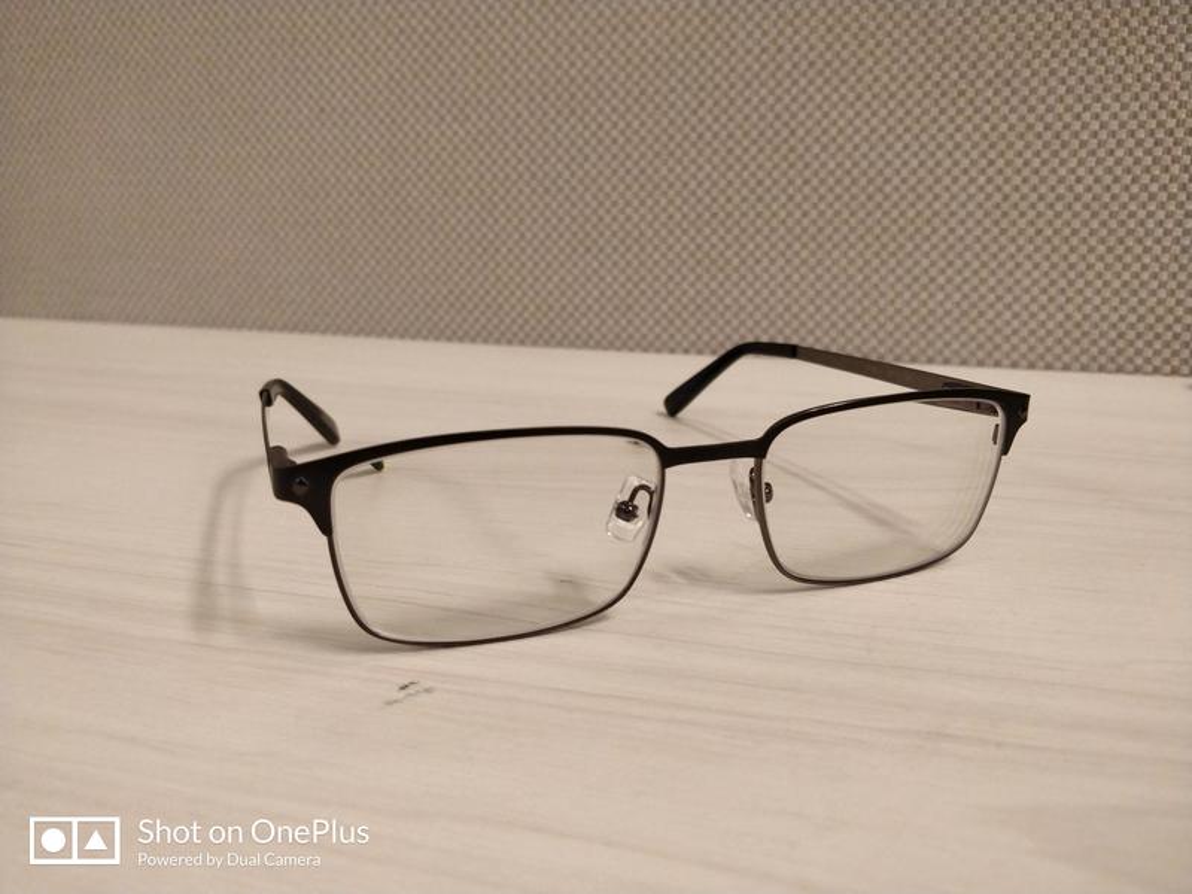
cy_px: 447
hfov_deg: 71.6
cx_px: 596
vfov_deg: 56.8
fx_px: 826
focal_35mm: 24
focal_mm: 4.1
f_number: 1.7
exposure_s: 1/50
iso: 800
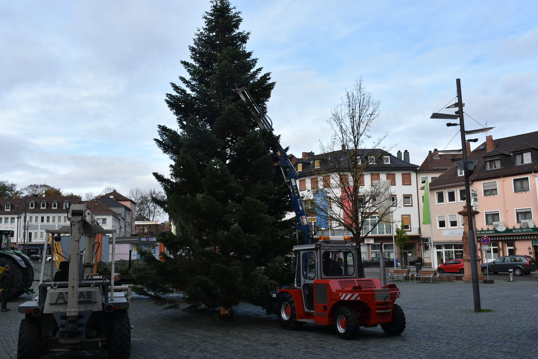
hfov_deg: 58.7
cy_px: 188
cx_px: 260
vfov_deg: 41.2
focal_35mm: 32
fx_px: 479
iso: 500
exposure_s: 1/500
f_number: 8
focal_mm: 20
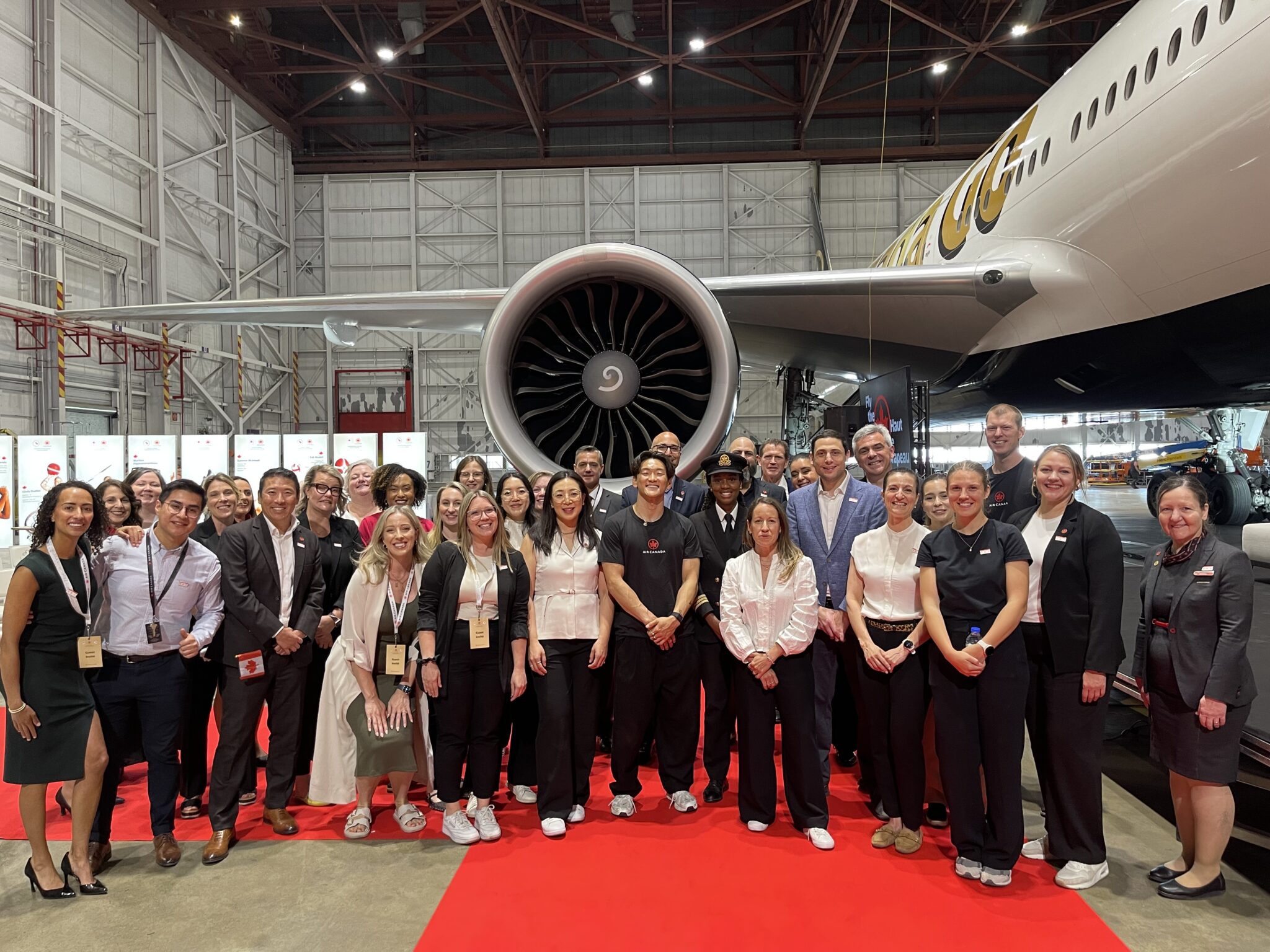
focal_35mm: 25
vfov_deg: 54.9
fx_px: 917
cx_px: 635
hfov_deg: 69.4
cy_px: 476
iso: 200
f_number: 1.6
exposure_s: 1/60
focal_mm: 5.1
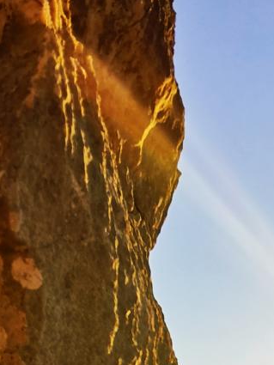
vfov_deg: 26.5
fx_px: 675
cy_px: 452
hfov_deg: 22.2
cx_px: 266
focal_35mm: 64
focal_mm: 2.26
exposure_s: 1/1458
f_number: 2.2
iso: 50
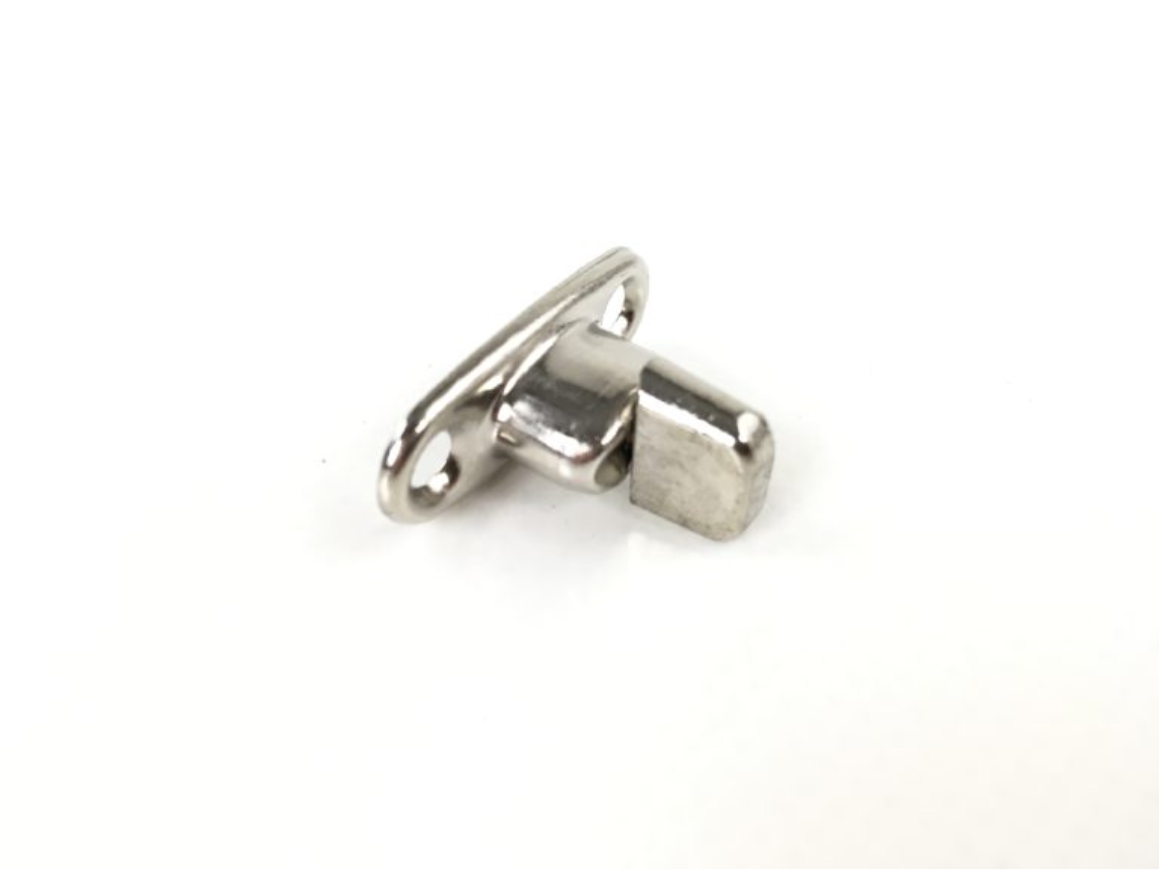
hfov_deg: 61.7
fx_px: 971
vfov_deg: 48.2
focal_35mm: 29
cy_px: 434
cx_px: 580
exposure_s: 1/33
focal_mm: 4.15
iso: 32
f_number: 2.2
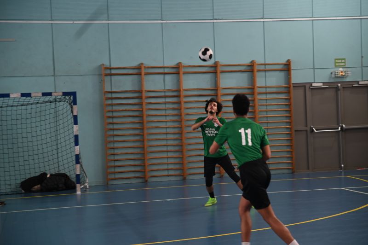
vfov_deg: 19.4
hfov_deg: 28.9
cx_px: 184
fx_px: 715
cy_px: 122
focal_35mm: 70
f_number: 2.8
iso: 400
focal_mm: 70
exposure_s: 1/125
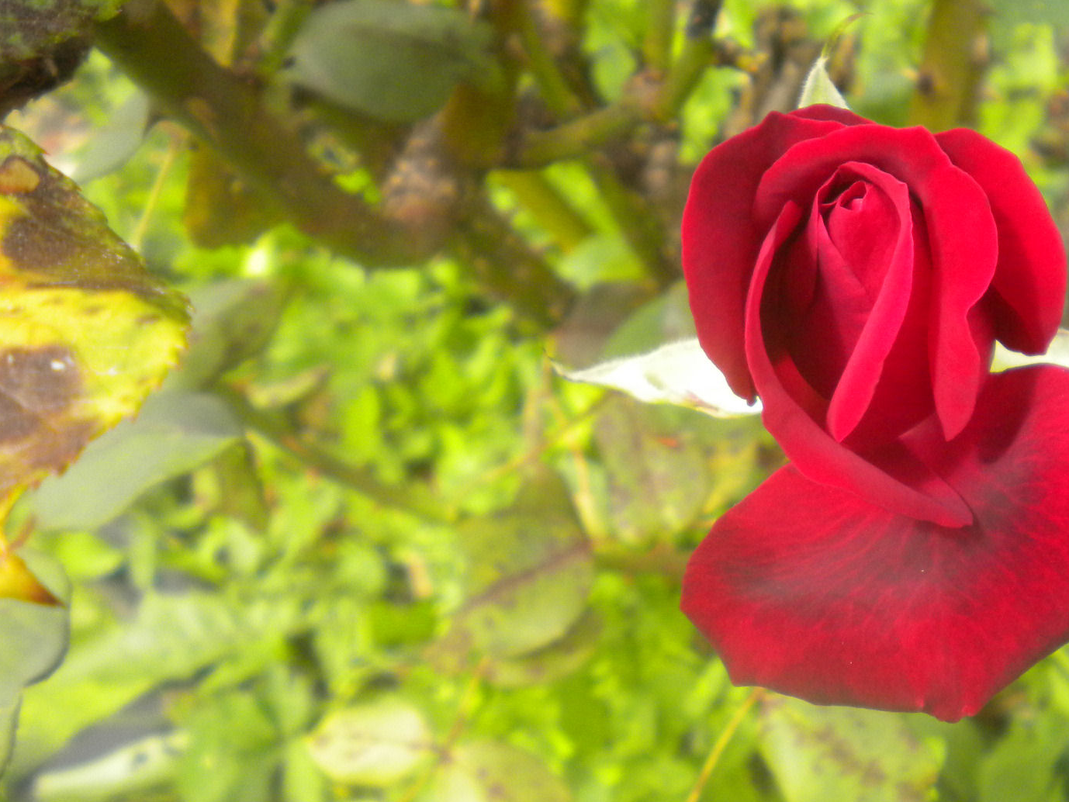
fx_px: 1606
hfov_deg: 36.0
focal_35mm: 52
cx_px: 791
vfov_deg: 28.0
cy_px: 463
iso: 220
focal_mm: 6.3
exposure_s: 1/500
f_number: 3.1
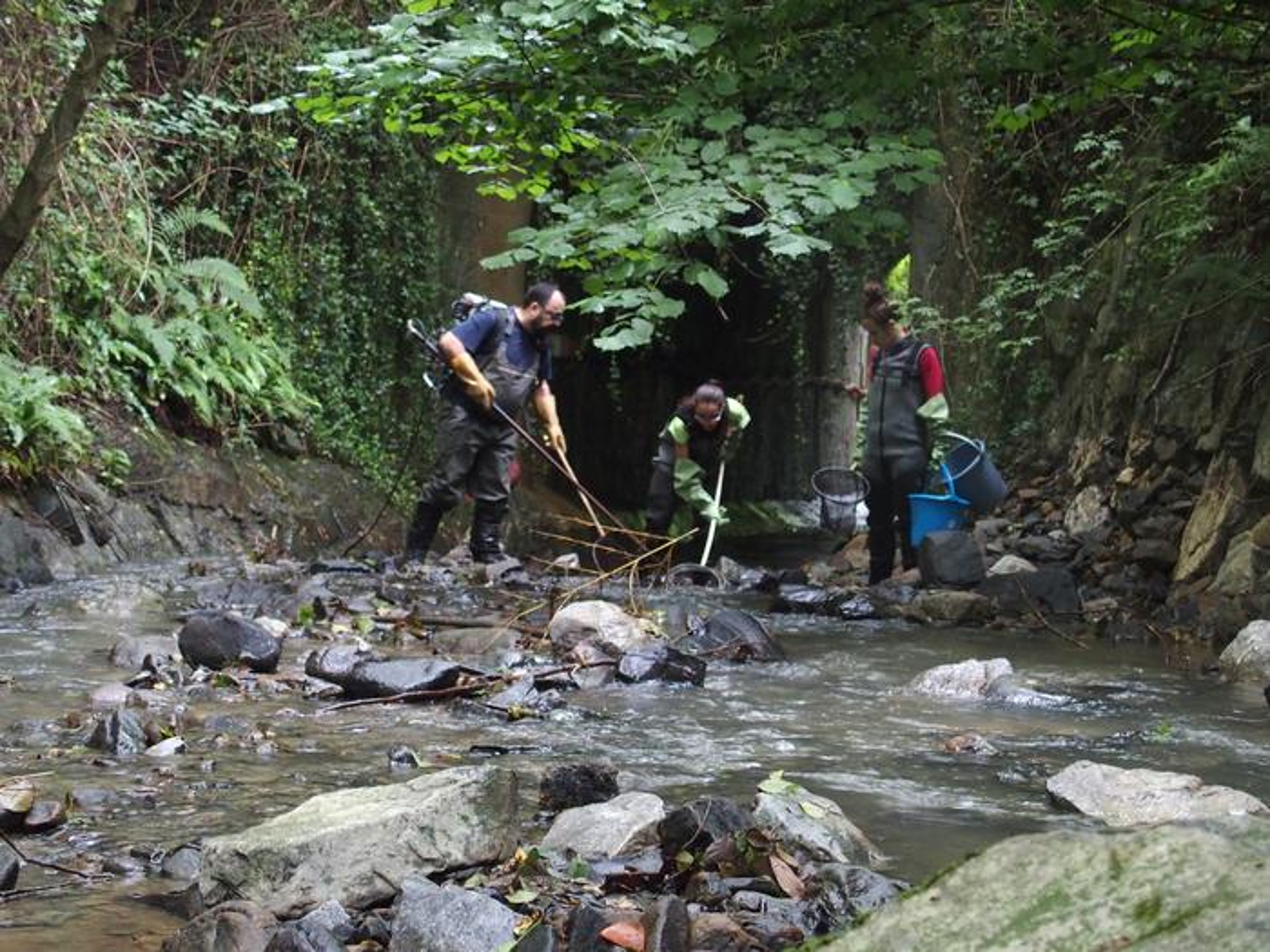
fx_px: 2495
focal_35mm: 68
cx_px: 635
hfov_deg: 28.6
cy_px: 476
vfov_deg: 21.6
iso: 800
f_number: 2.8
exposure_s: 1/40
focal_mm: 14.5
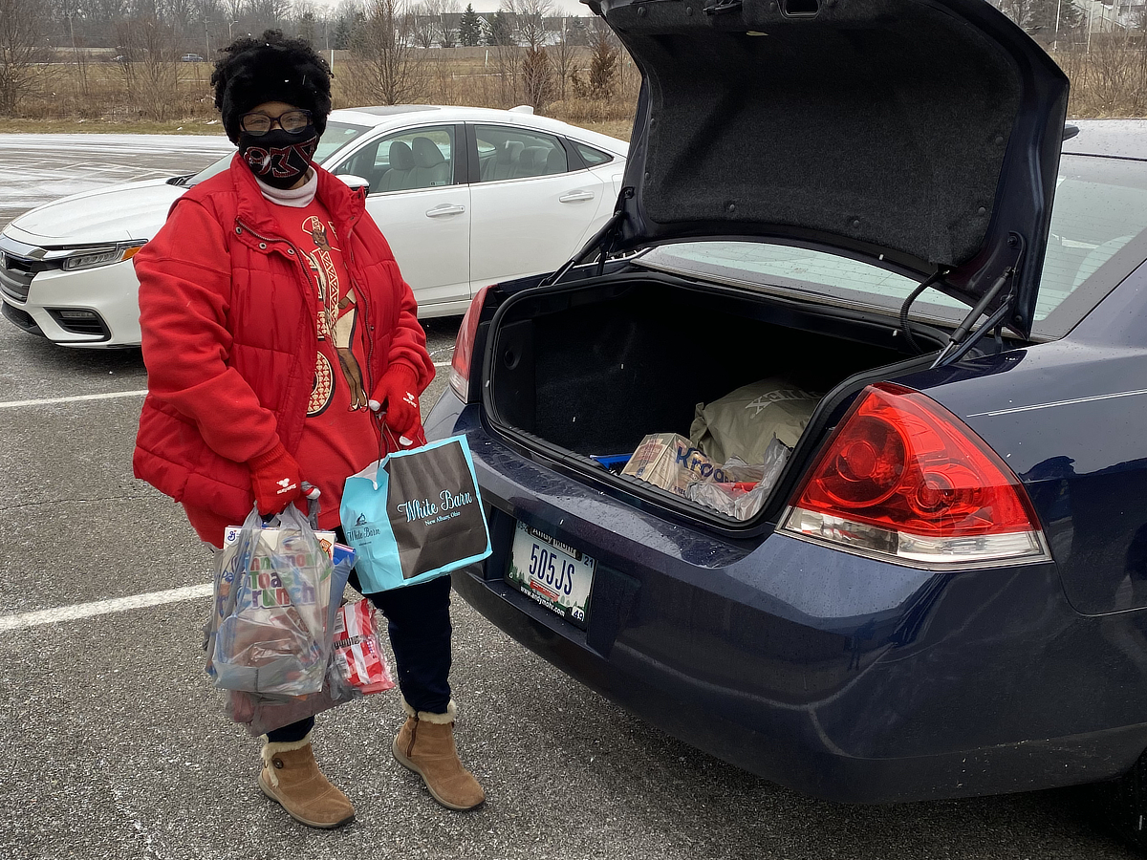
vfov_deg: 53.1
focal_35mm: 26
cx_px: 574
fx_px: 862
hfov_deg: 67.3
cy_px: 430
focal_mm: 4.2
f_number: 1.8
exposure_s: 1/219
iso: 32
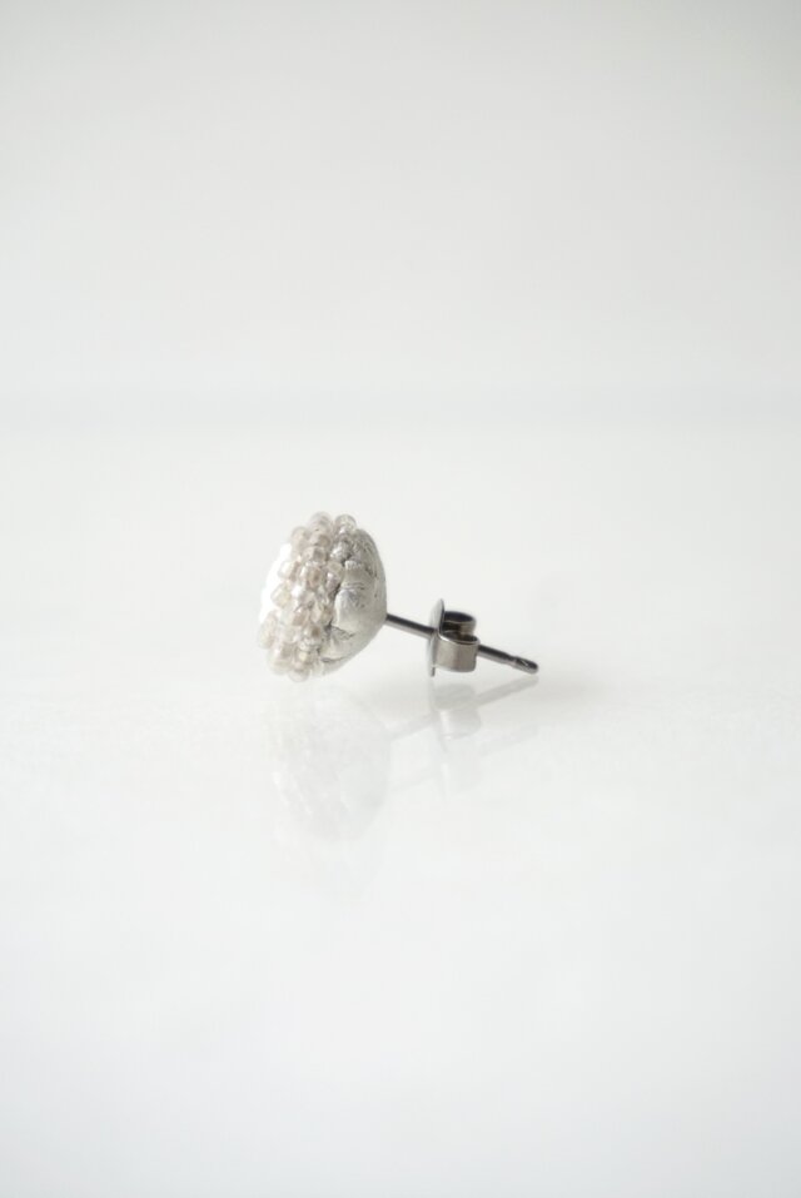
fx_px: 2398
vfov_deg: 28.0
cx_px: 400
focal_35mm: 72
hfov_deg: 19.0
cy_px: 599
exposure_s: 1/80
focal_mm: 48
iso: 640
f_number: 5.6
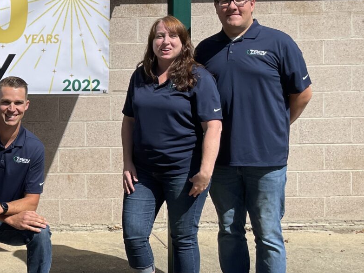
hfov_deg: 25.7
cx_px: -69
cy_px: 86
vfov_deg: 21.5
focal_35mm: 68
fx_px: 715
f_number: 1.6
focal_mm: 4.2
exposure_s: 1/5051
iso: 32
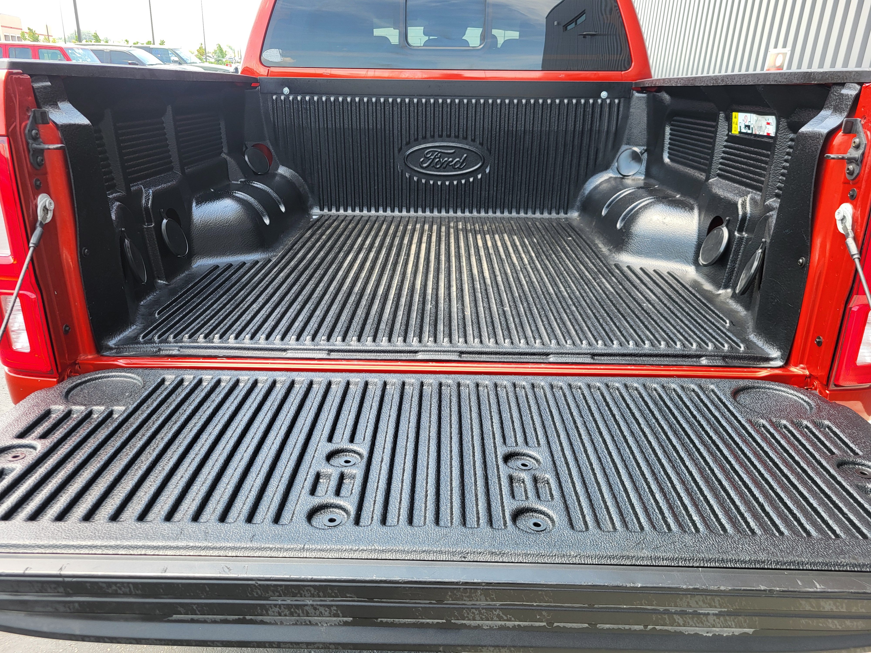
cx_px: 436
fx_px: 654
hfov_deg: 67.3
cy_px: 326
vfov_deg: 53.1
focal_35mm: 26
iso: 40
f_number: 1.8
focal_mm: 5.4
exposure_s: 1/211
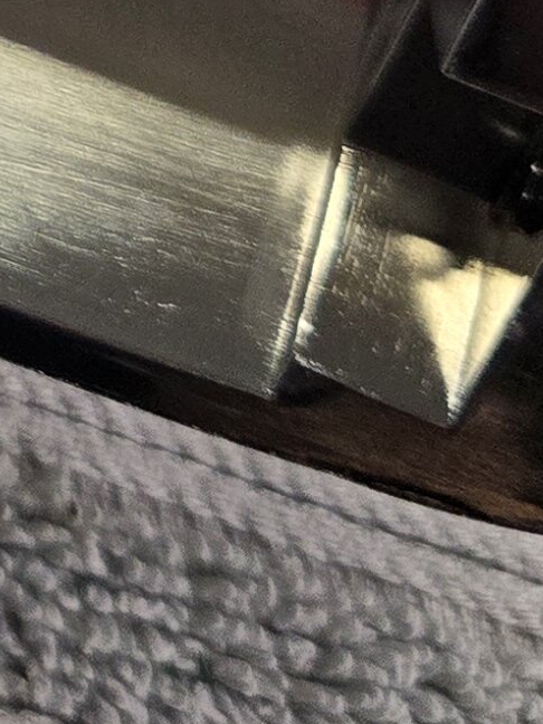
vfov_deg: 12.4
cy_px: -694
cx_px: -861
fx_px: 2970
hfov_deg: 9.1
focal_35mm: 142
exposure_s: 1/120
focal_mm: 5.4
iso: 200
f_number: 1.8
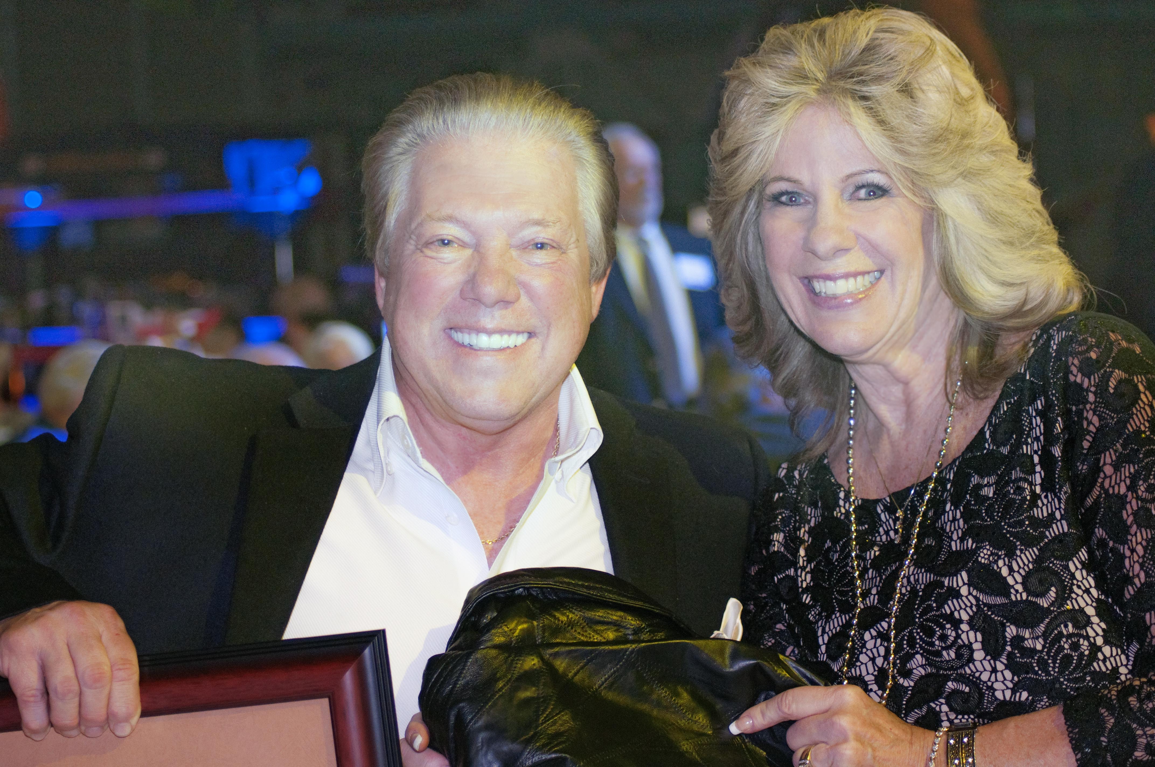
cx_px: 578
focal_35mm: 105
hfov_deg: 19.5
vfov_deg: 13.0
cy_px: 384
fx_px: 3365
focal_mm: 70
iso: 200
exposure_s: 1/80
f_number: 4.5
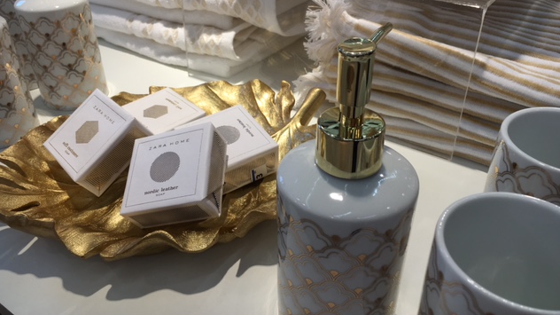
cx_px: 277
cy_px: 136
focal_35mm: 32
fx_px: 475
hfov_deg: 61.0
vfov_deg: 36.6
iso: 25
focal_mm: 4.15
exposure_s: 1/109
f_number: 2.2
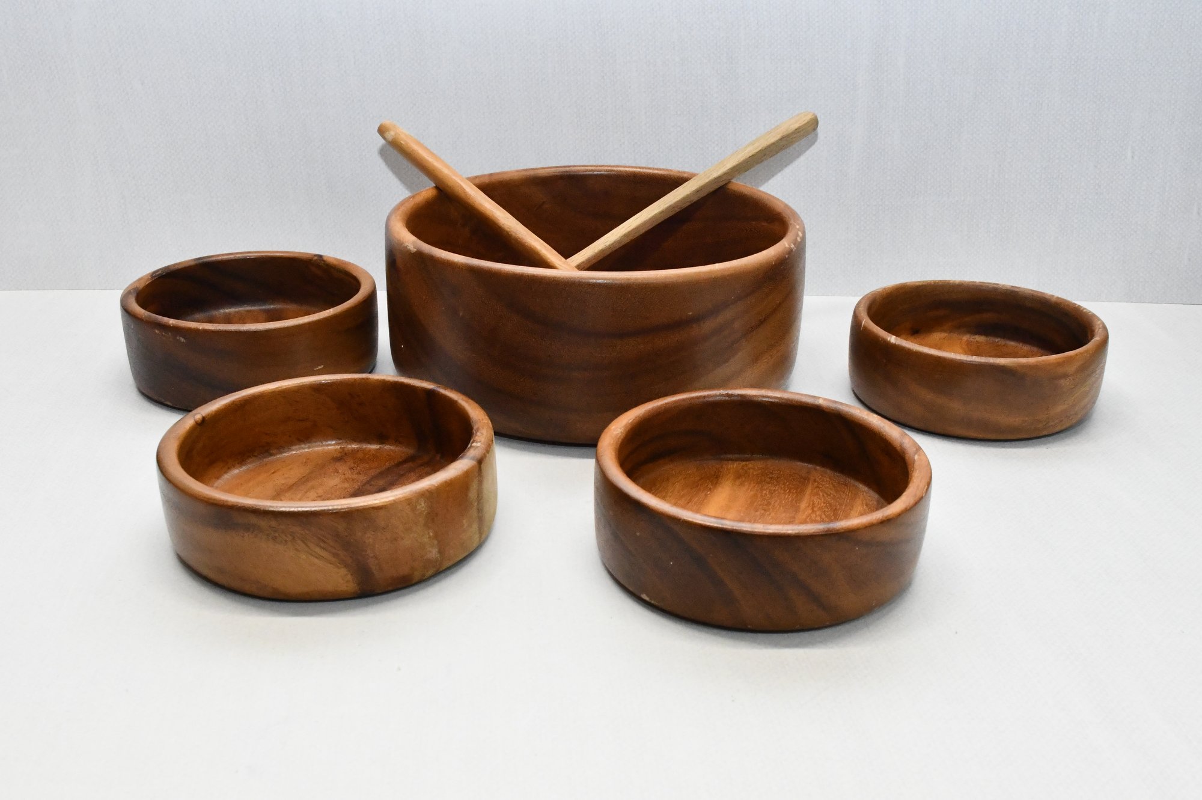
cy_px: 400
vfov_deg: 36.8
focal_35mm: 36
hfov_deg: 53.2
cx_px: 601
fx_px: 1201
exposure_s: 1/250
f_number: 14
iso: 6400
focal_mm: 24
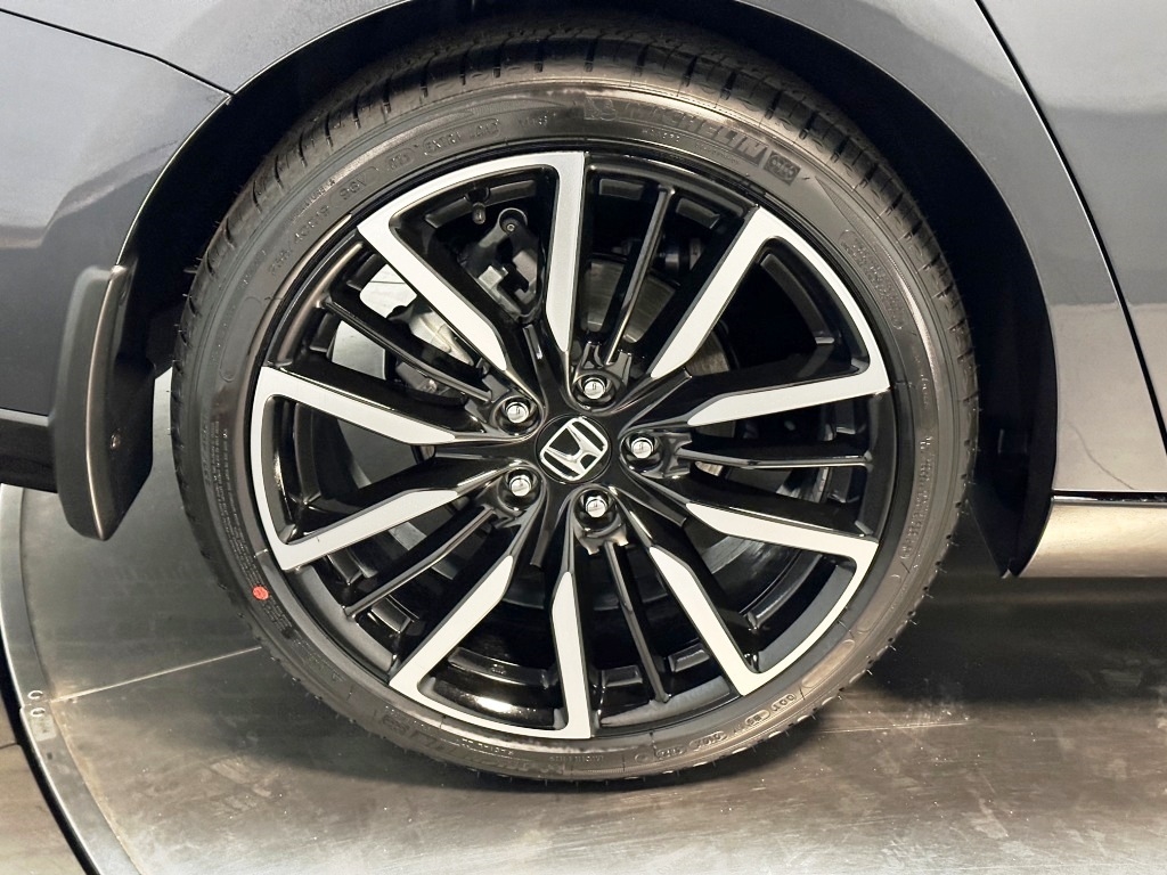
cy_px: 438
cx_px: 584
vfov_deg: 30.3
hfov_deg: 39.7
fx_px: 1618
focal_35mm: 48
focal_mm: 6.86
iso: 640
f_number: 1.78
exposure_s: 1/30
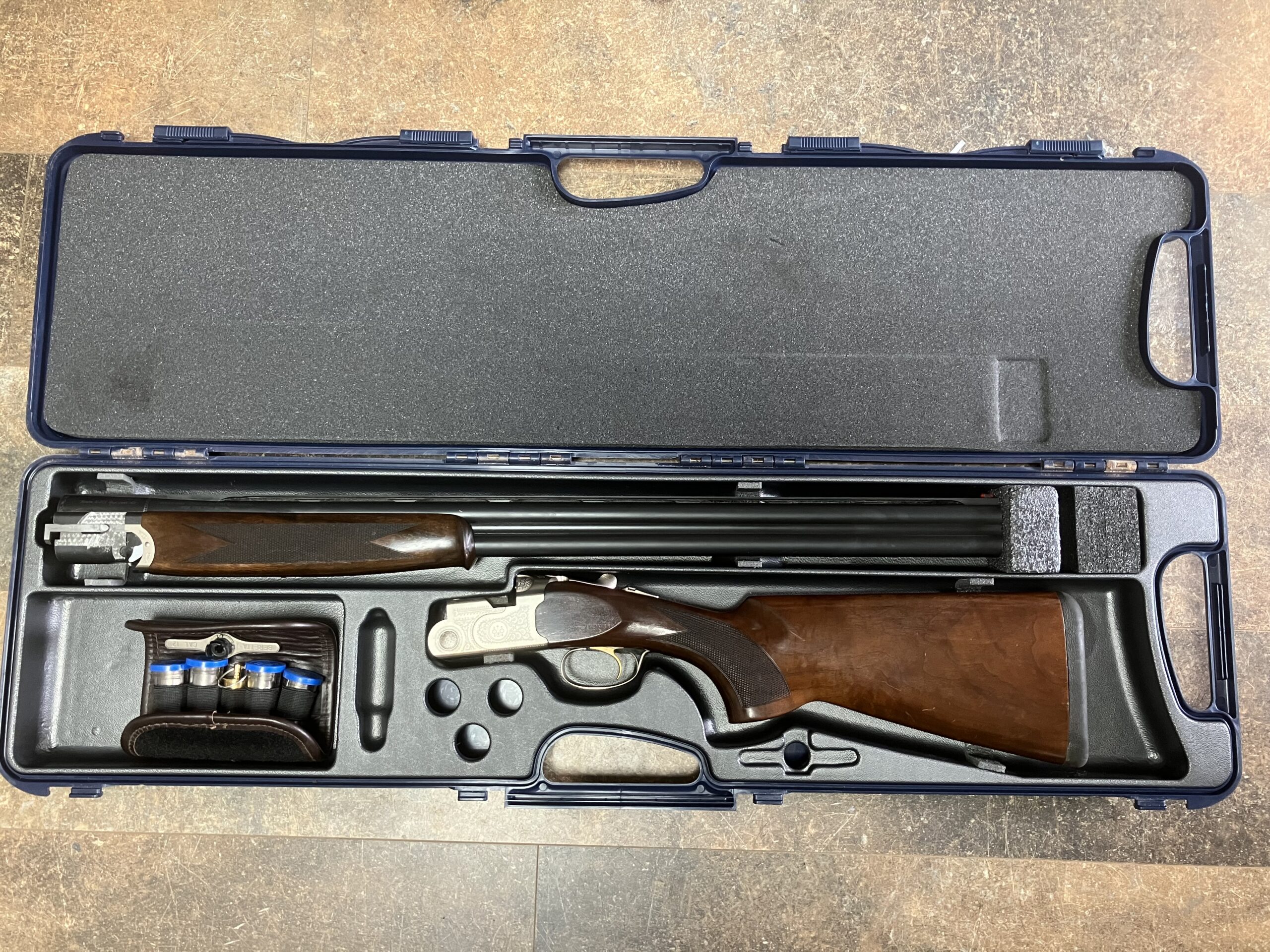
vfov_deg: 49.7
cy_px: 476
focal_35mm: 28
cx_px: 635
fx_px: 1027
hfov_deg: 63.4
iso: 250
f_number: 1.8
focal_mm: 3.99
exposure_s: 1/50
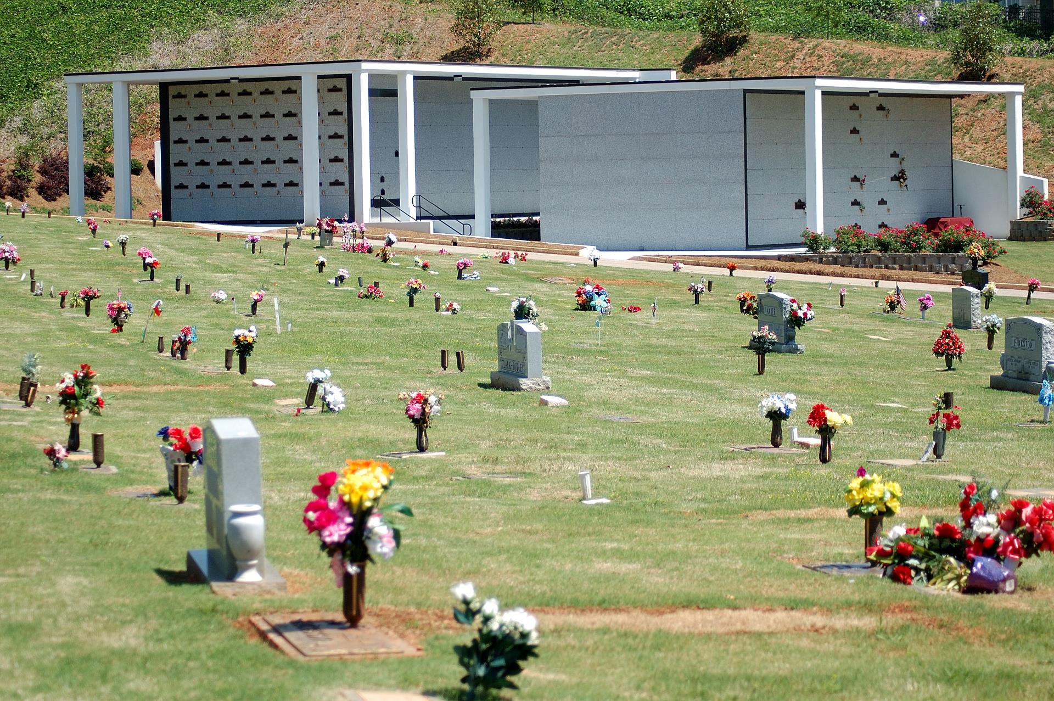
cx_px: 527
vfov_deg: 13.0
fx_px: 3072
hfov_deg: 19.5
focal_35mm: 105
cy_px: 350
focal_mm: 70
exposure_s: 1/1000
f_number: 4.5
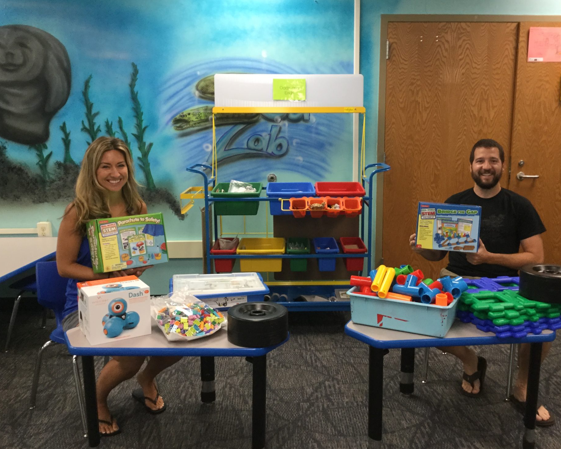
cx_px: 303
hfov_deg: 52.8
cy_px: 216
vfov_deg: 43.3
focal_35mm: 34
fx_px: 564
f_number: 2.4
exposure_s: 1/30
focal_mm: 3.3
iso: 100
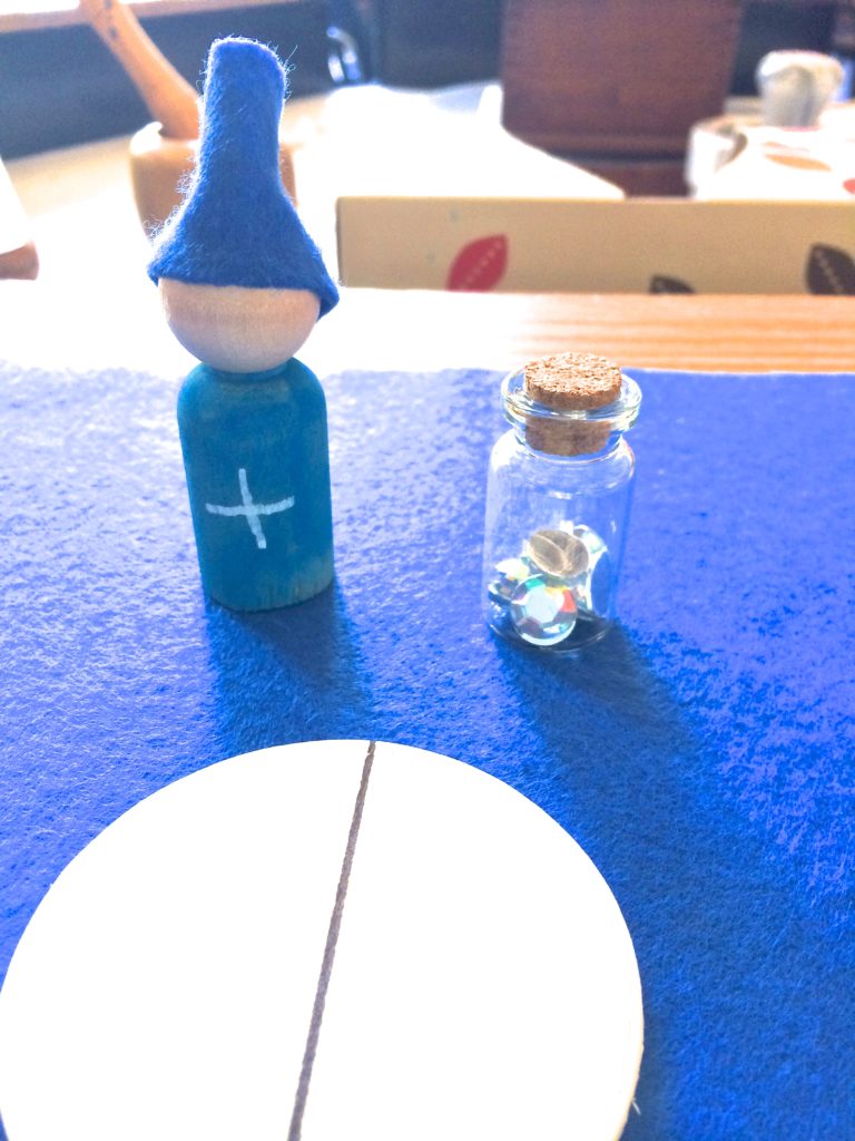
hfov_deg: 46.8
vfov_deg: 60.0
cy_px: 570
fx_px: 988
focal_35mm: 30
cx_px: 428
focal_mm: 4.12
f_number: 2.2
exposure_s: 1/30
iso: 100
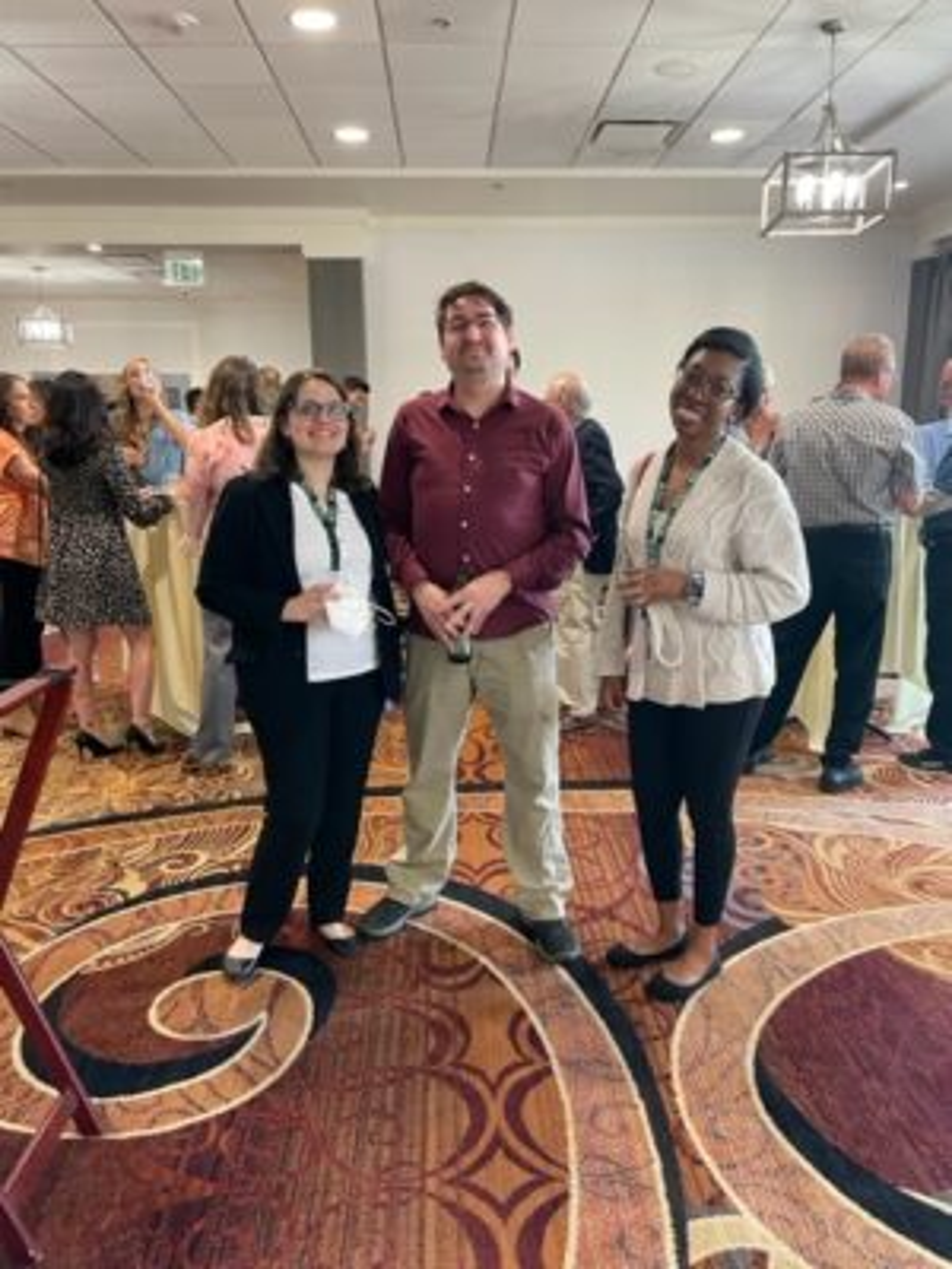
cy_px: 634
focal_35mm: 26
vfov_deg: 67.3
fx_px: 953
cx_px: 476
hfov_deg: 53.1
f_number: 1.6
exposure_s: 1/60
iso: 320
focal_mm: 4.2
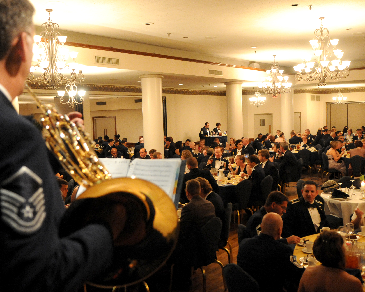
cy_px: 146
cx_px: 195
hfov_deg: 47.9
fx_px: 411
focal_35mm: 38
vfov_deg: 39.2
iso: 2000
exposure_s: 1/40
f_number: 3.2
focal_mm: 22
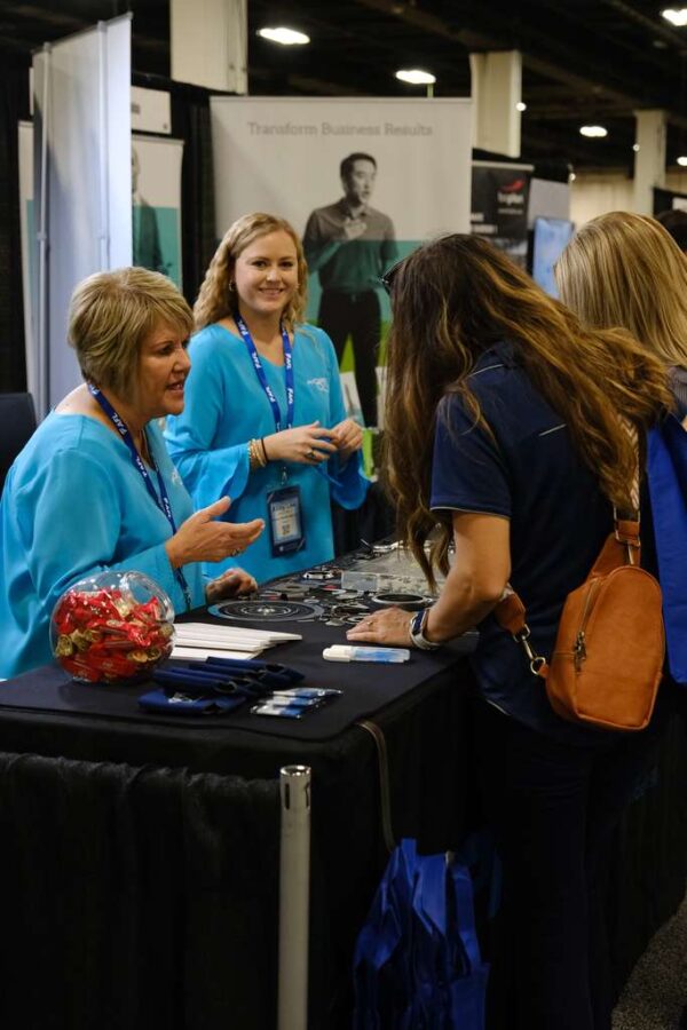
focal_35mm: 58
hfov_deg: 23.4
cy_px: 515
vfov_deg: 34.5
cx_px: 344
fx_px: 1660
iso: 2000
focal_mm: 38.8
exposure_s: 1/125
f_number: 3.2
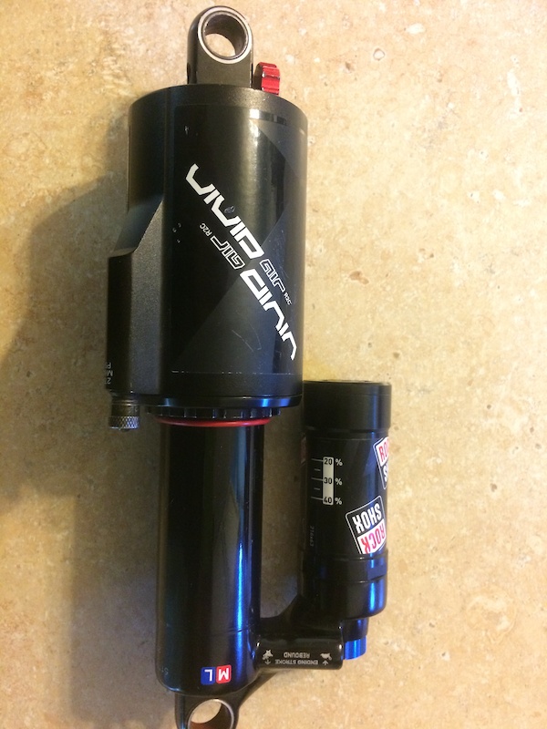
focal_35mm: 29
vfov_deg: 61.7
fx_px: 611
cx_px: 274
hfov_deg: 48.2
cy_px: 364
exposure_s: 1/20
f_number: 2.2
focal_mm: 4.15
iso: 250
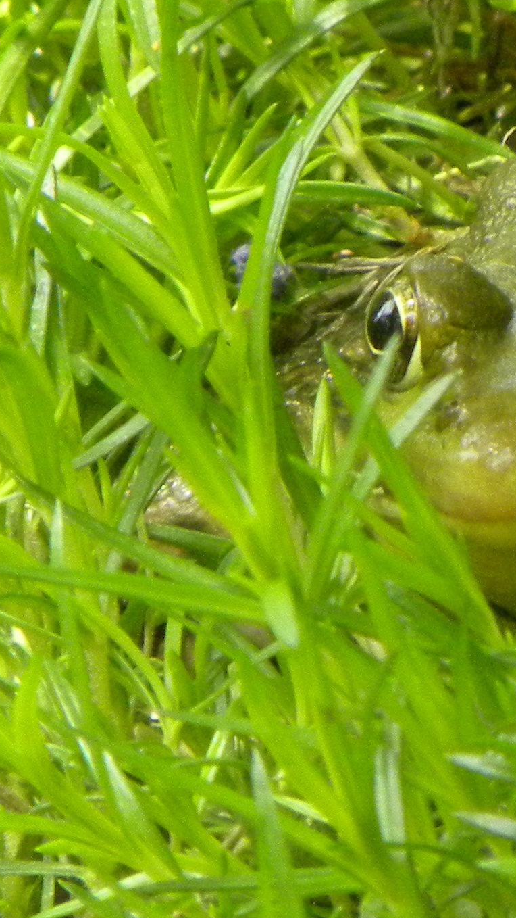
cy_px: 261
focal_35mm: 2002
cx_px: 606
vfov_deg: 1.1
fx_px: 48691
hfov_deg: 0.6
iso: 349
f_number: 5
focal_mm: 110.4
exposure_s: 1/127
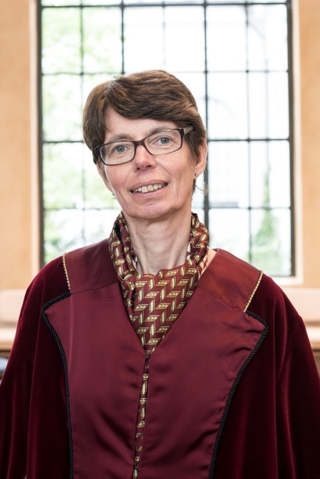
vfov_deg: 39.6
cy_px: 240
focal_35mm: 50
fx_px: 666
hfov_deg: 27.0
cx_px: 160
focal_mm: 50
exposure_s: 1/160
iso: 800
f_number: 4.5
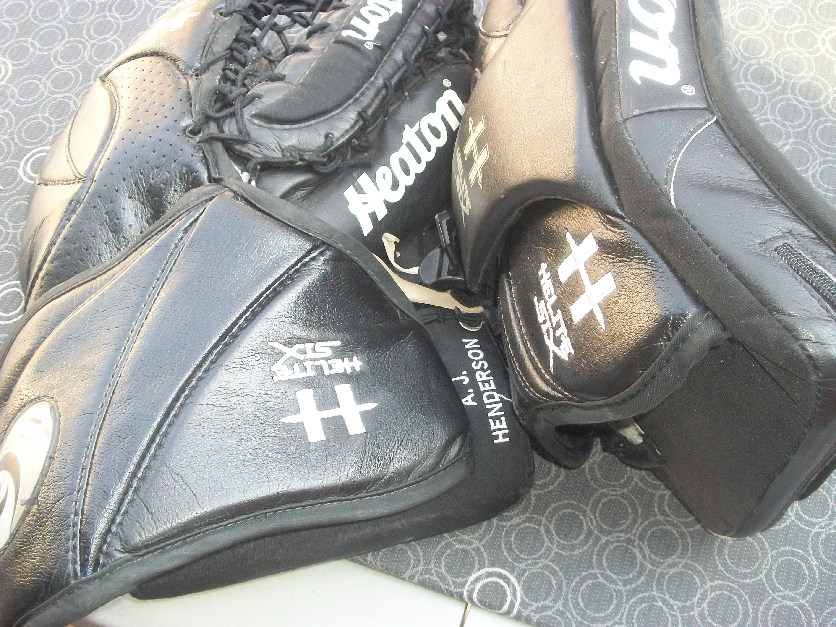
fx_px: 966
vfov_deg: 36.0
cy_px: 314
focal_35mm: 40
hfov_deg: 46.8
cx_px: 418
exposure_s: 1/160
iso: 400
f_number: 3.2
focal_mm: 7.1
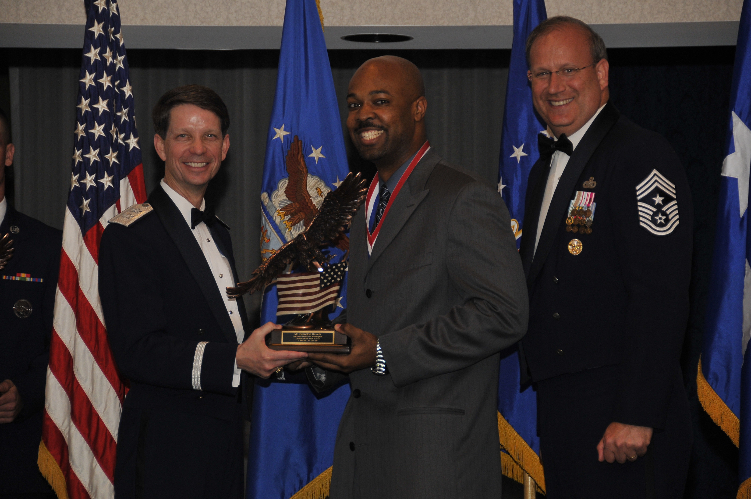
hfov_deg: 12.2
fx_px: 3500
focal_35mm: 168
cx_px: 376
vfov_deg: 8.2
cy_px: 250
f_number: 5.6
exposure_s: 1/60
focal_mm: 112
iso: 500
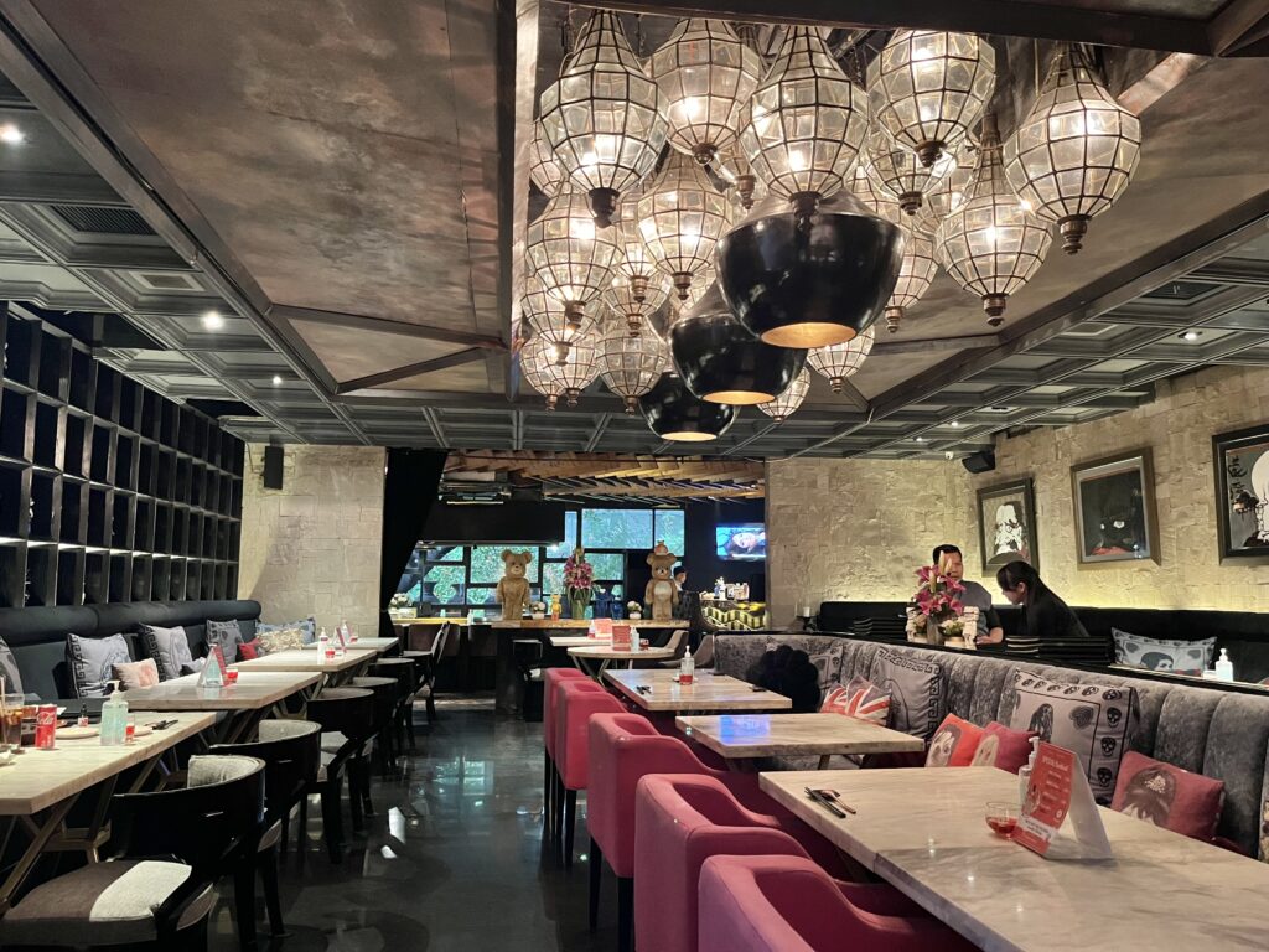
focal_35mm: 26
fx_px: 953
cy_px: 476
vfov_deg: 53.1
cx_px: 634
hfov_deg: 67.3
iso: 640
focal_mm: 5.1
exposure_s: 1/25
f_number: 1.6
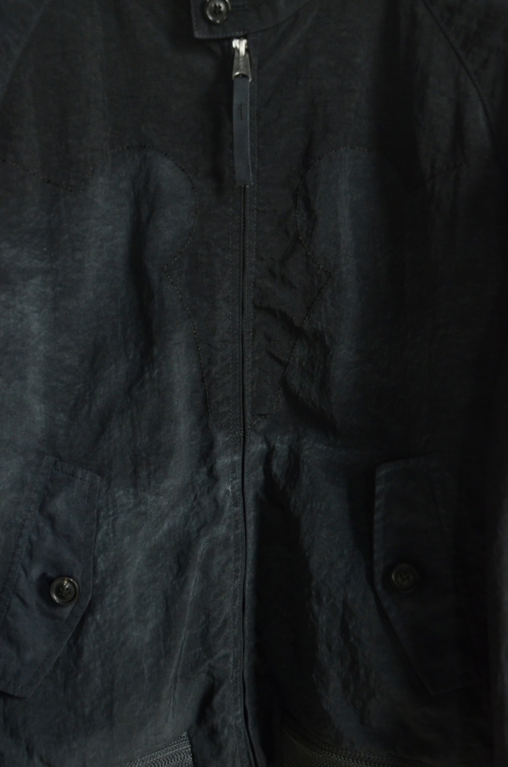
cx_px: 254
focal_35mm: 39
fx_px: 829
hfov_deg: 34.1
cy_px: 384
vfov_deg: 49.6
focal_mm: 26
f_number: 4.5
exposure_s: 1/100
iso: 1600
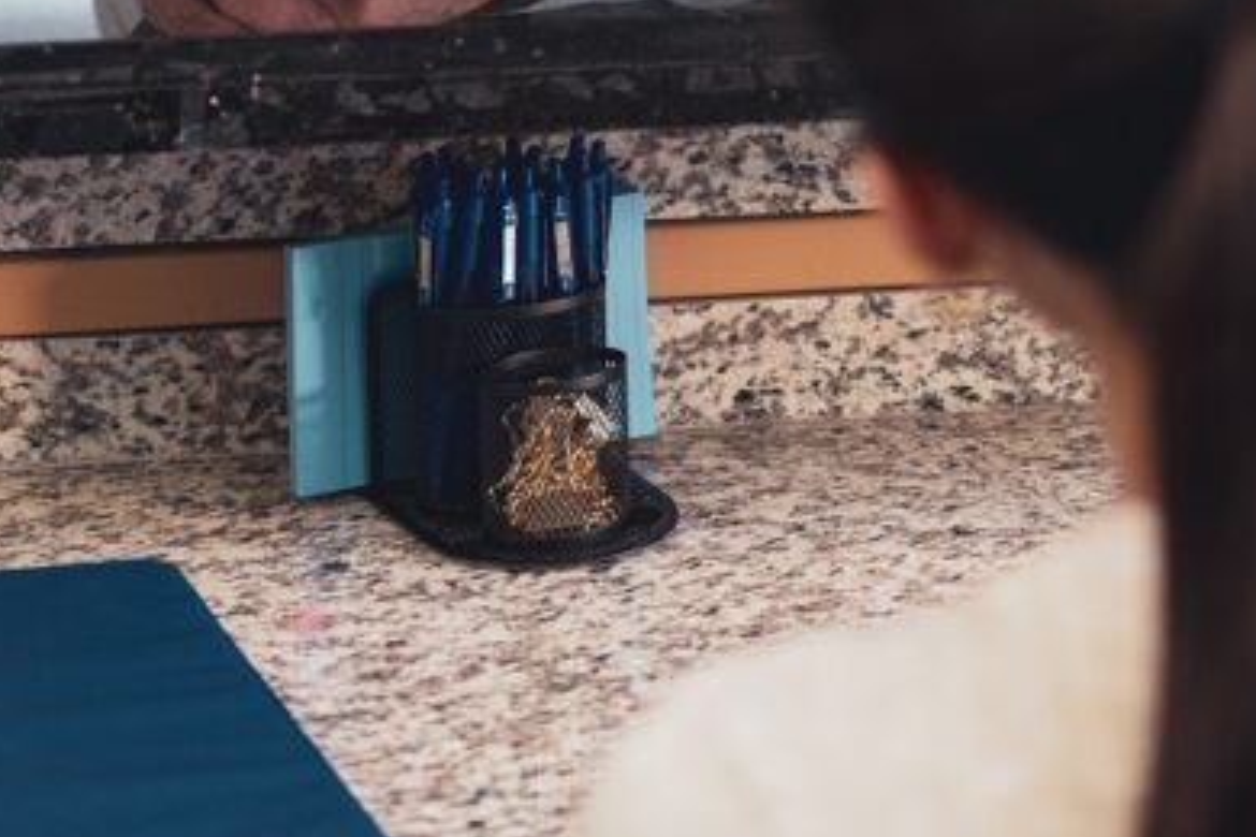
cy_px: -708
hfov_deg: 14.7
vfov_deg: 9.4
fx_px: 4814
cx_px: 1214
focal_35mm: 138
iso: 500
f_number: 1.6
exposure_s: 1/500
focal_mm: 35
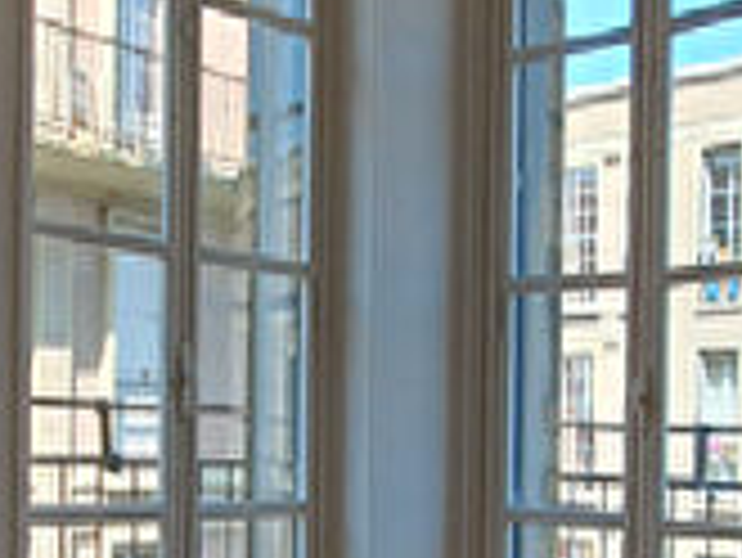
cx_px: 351
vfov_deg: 25.7
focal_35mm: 55
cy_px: 515
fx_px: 1180
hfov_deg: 34.9
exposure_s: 1/193
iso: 50
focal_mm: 1.8
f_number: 2.2
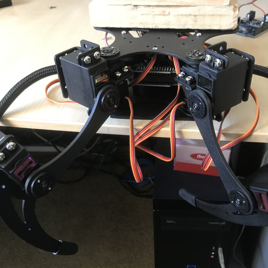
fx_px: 307
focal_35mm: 35
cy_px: 140
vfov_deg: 47.2
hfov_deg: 47.0
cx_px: 159
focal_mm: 3.99
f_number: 1.8
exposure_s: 1/17
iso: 50
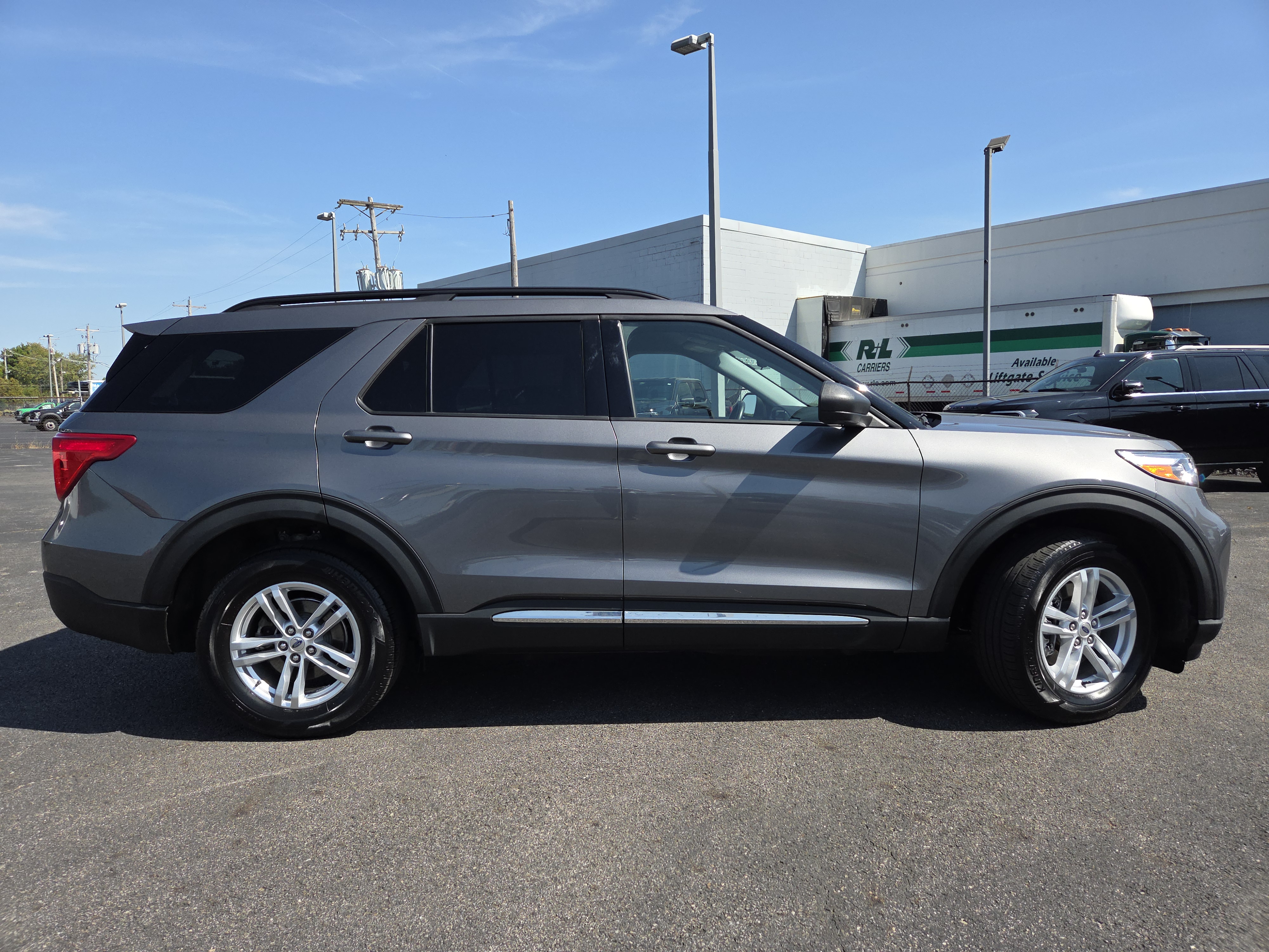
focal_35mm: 23
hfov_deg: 73.9
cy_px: 476
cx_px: 634
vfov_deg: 58.9
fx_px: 843
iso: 80
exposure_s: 1/3727
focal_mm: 5.4
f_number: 1.8
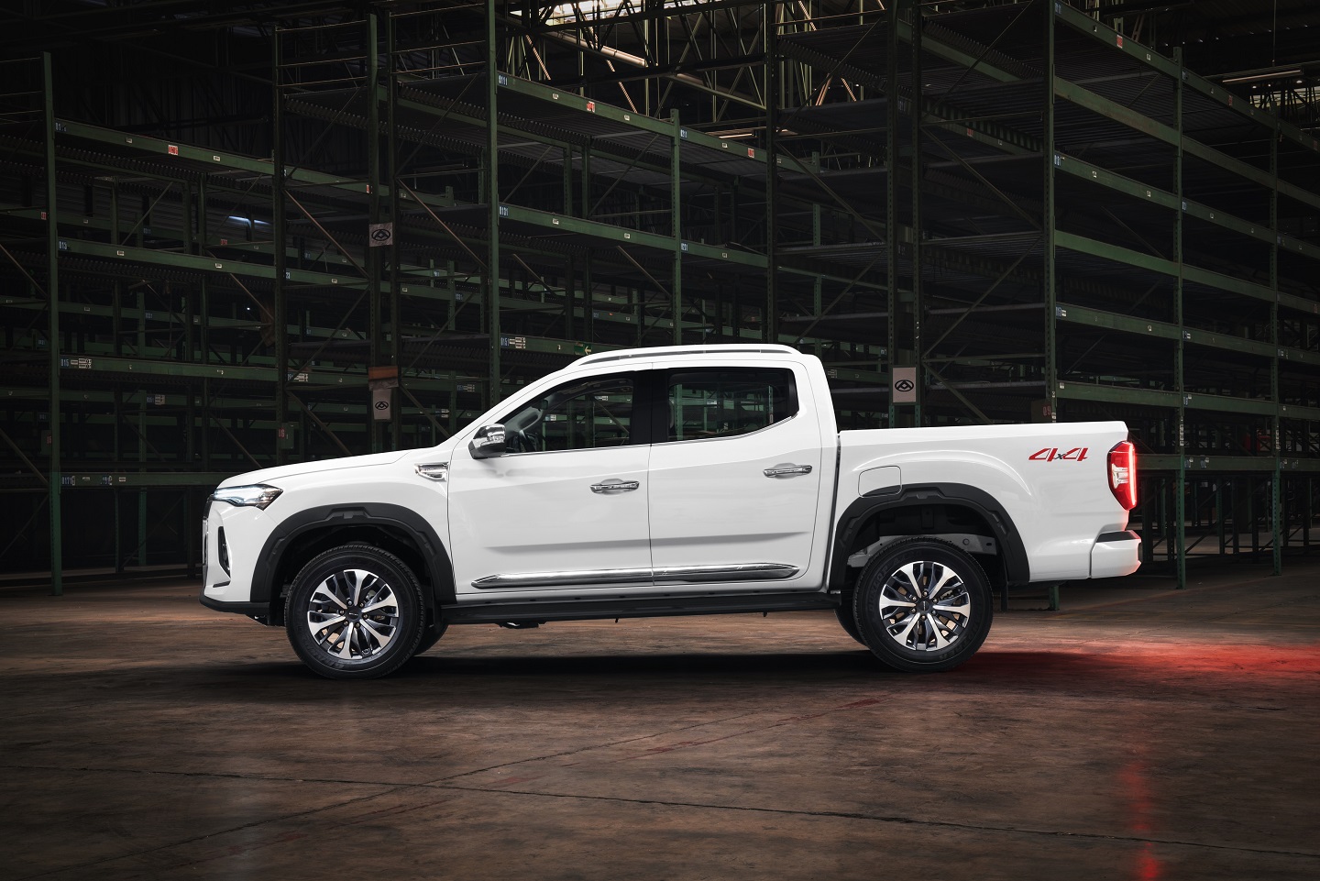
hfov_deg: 33.9
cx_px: 660
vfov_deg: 23.0
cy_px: 440
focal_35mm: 59
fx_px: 2164
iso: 200
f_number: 22
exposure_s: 6
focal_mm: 59
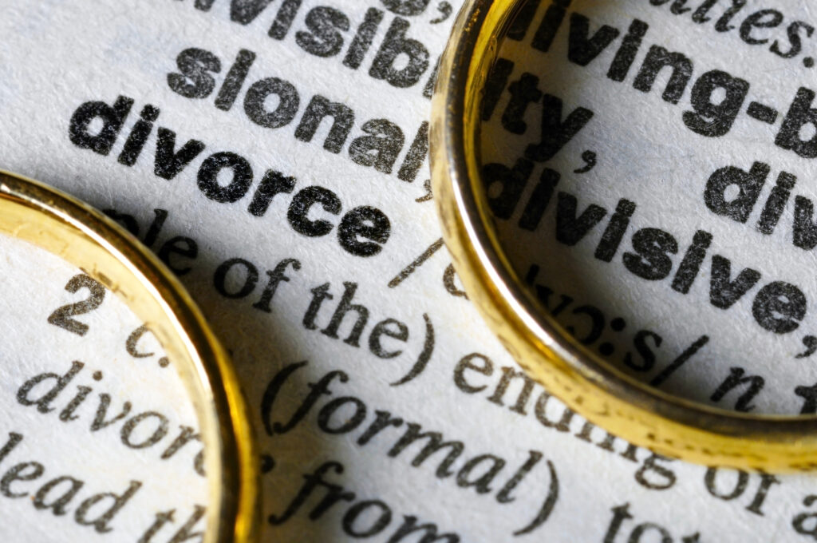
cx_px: 408
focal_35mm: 158
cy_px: 272
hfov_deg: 13.1
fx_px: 3570
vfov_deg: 8.7
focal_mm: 105
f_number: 14
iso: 200
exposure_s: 1/125
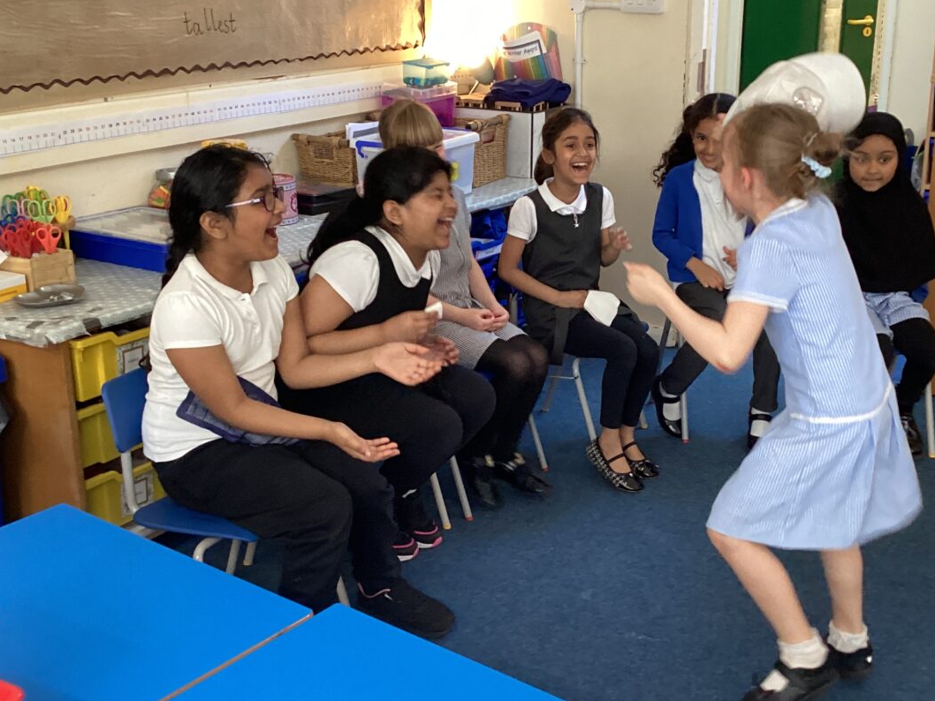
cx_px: 525
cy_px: 328
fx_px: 1216
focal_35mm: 45
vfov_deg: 32.2
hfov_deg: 42.0
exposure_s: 1/50
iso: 250
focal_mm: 3.3
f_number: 2.4
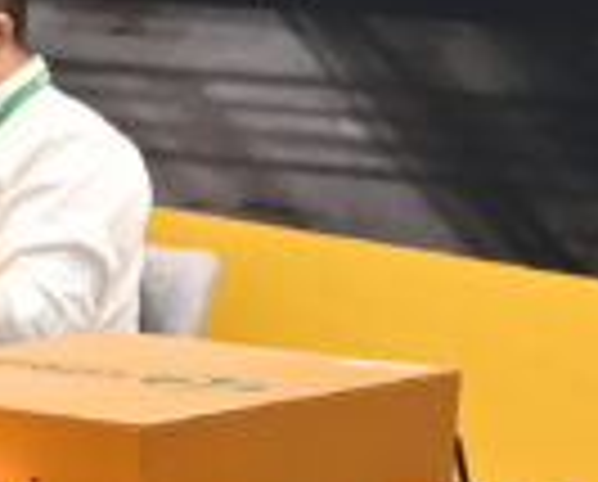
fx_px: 4722
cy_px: 261
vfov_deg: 5.8
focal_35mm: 266
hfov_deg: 6.2
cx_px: -1695
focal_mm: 21
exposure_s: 1/15
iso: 100
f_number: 5.6
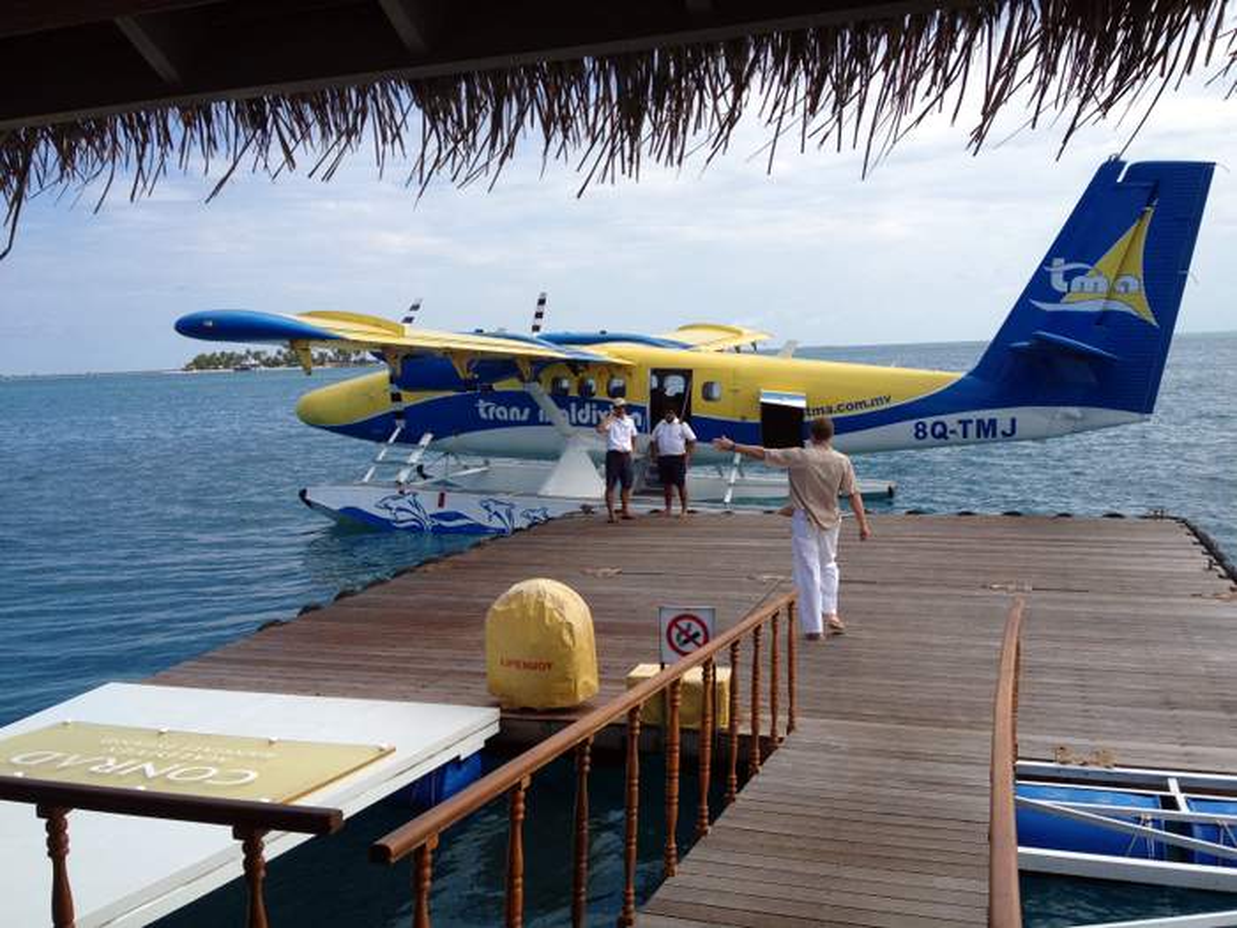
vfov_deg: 40.7
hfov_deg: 52.6
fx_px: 1251
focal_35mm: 35
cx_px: 618
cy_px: 464
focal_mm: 4.28
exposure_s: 1/1727
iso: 50
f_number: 2.4
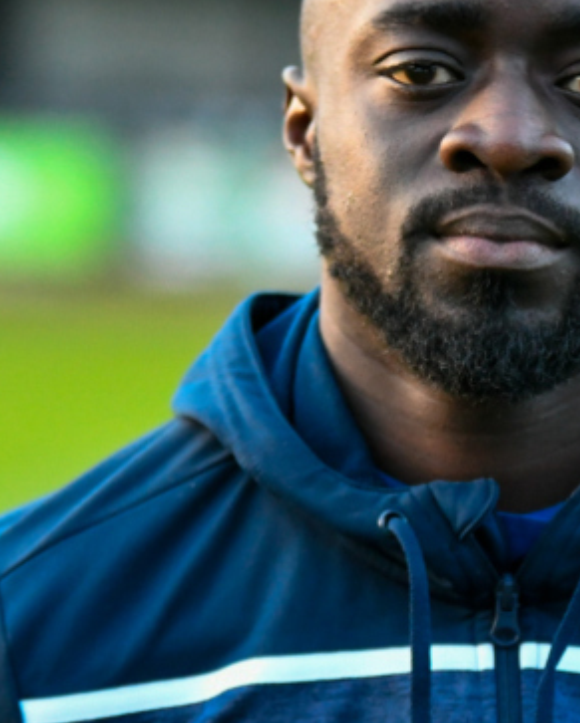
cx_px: 514
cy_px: 218
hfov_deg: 4.4
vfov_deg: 5.4
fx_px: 7608
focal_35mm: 355
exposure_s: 1/500
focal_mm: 112
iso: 6400
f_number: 2.8
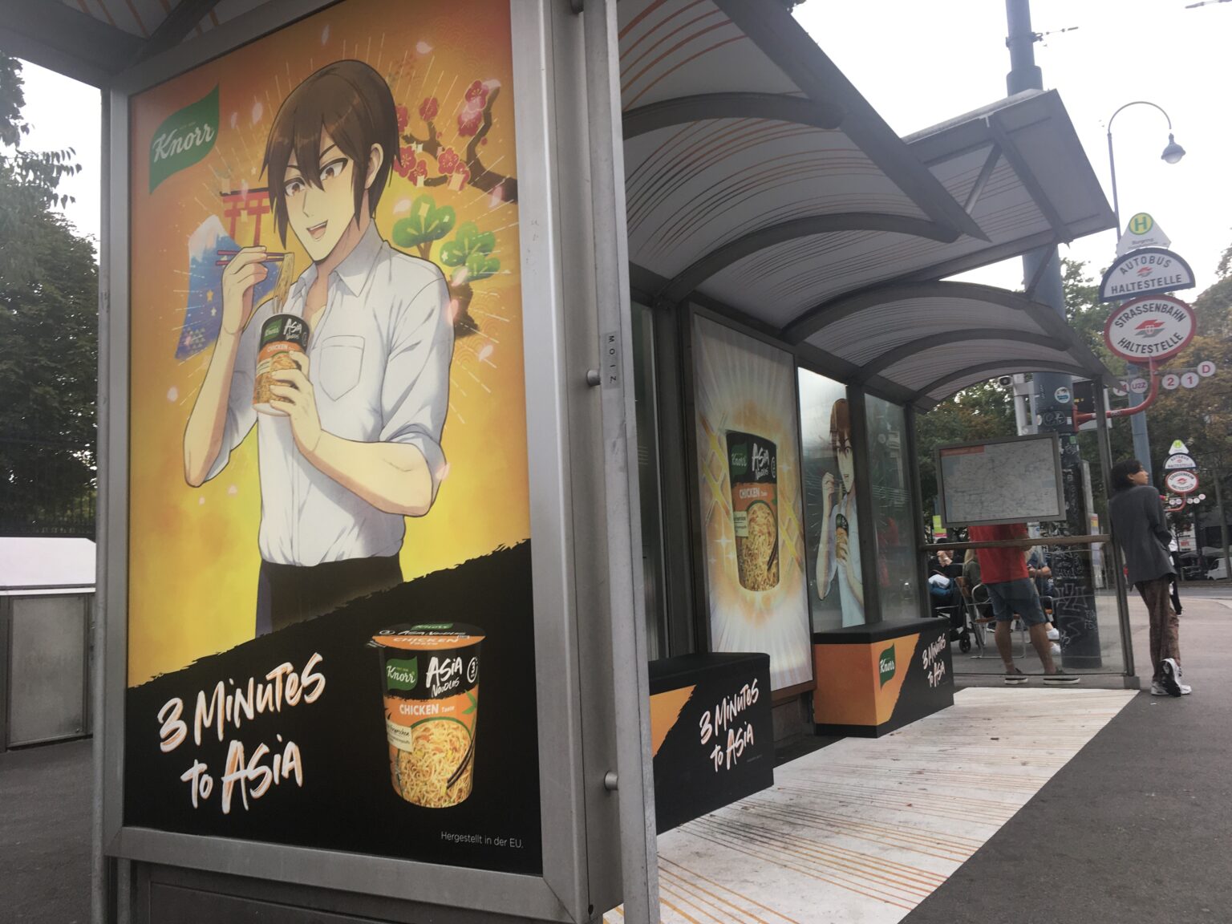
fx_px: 1032
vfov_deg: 48.2
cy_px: 462
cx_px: 616
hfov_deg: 61.7
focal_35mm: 29
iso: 25
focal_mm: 4.15
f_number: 2.2
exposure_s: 1/108
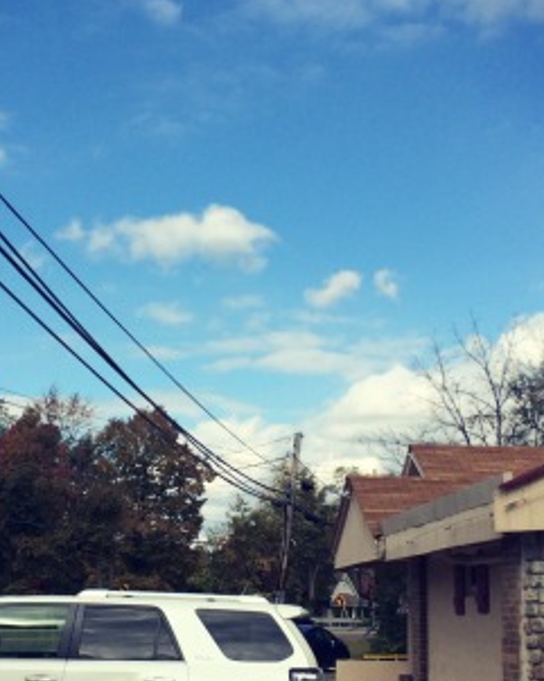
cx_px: 210
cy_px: 415
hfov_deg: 24.9
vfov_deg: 30.9
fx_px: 1230
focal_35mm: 61
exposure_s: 1/2283
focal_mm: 4.15
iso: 32
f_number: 2.2
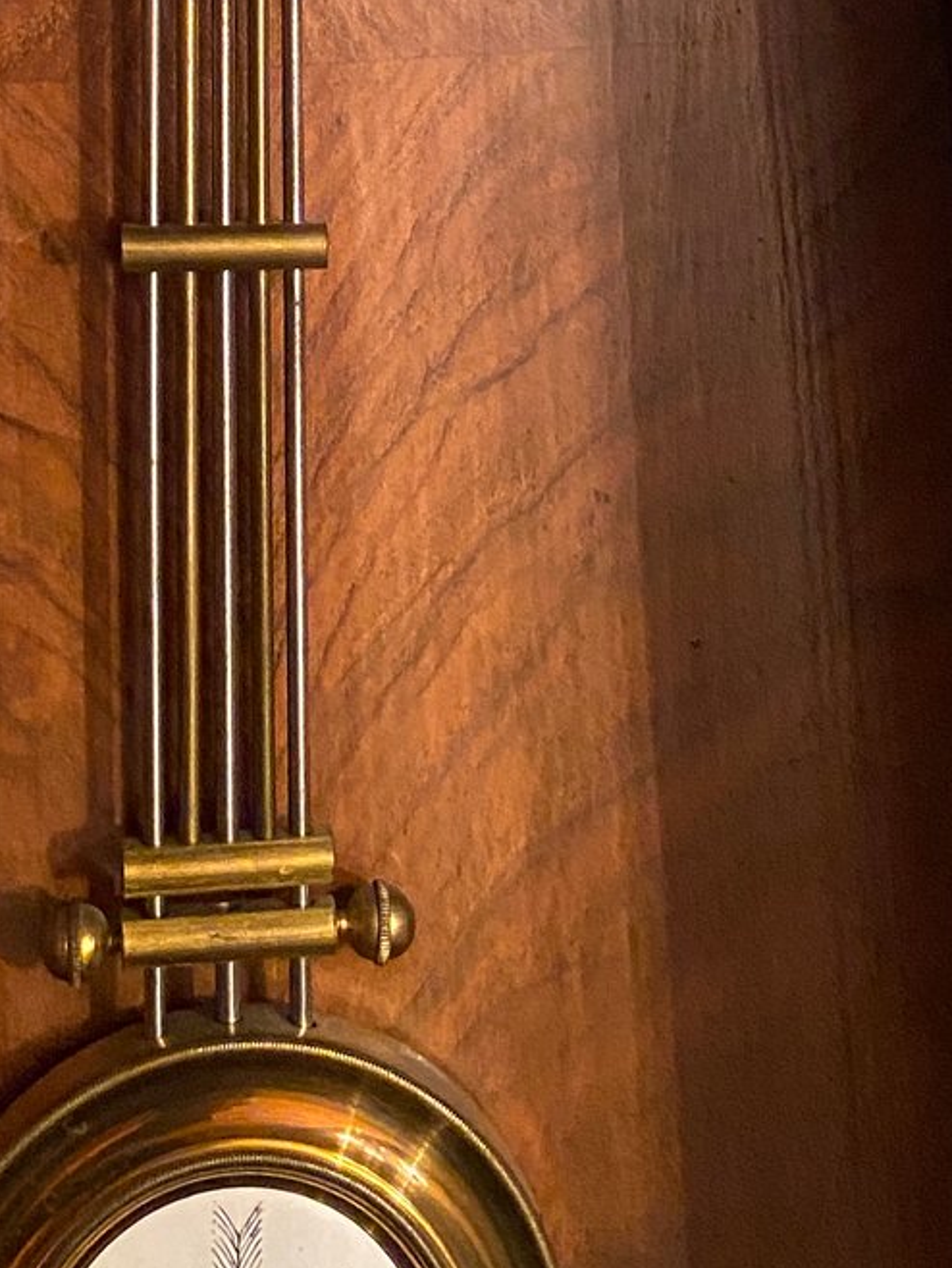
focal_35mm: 79
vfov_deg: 21.3
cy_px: -559
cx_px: 443
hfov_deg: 18.7
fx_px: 2895
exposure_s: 1/40
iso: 400
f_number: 1.8
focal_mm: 4.25
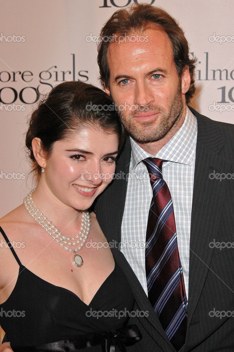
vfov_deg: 23.4
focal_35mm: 87
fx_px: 850
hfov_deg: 15.7
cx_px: 117
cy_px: 176
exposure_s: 1/200
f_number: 7.1
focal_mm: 58
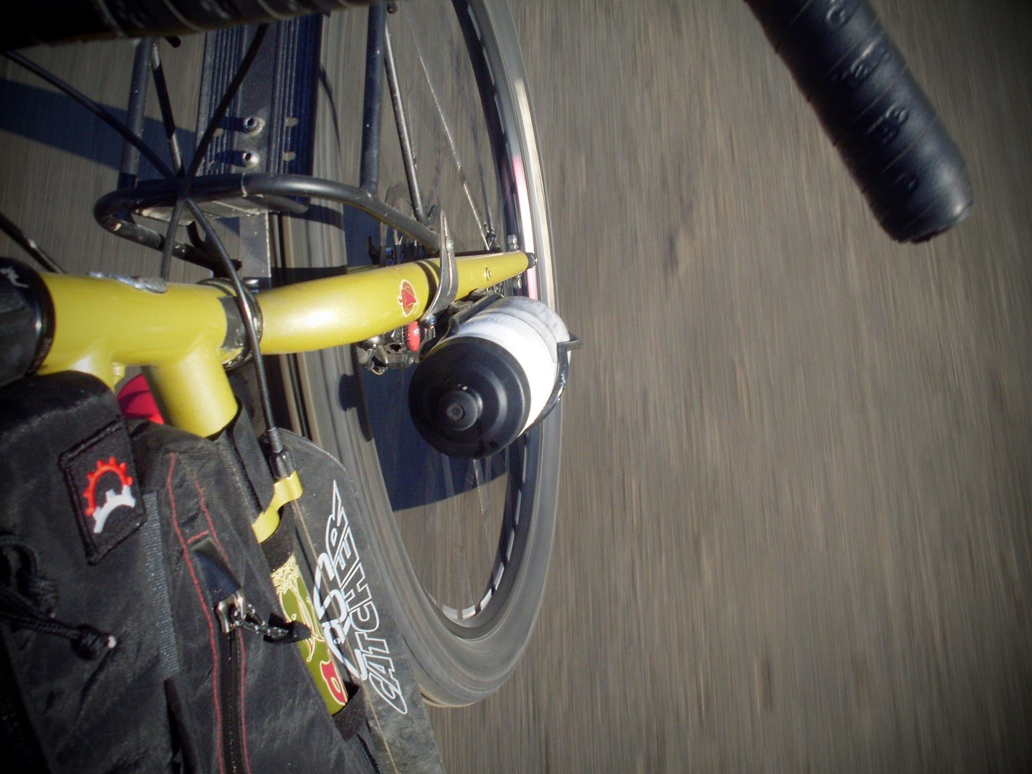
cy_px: 387
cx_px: 516
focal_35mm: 38
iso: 80
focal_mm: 6.3
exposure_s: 1/90
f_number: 8.4
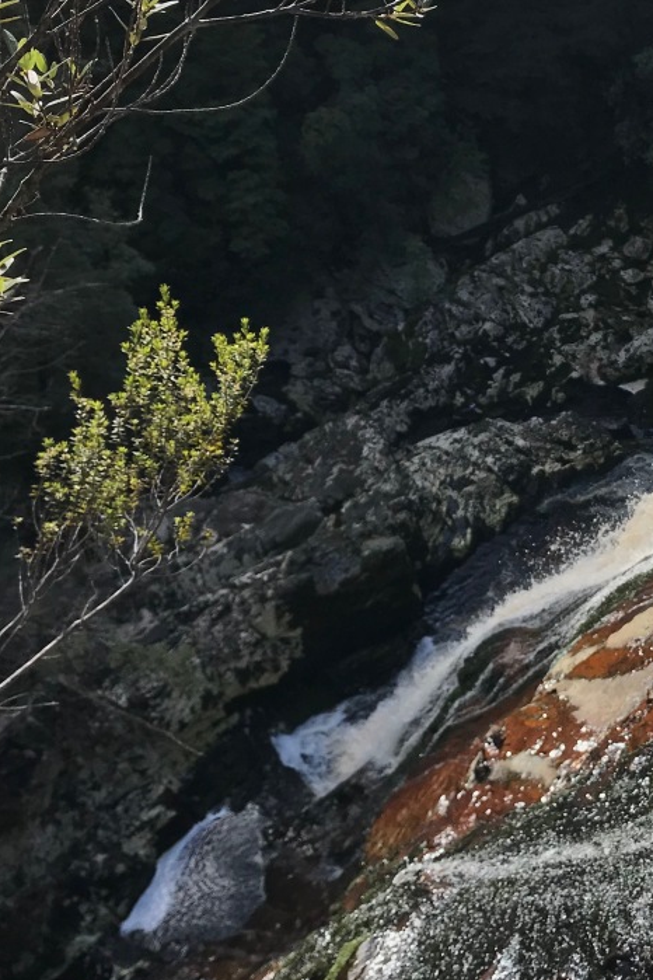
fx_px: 1360
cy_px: 508
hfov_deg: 25.9
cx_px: 612
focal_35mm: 50
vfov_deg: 39.6
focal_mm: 3.99
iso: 20
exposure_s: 1/948
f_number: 1.8
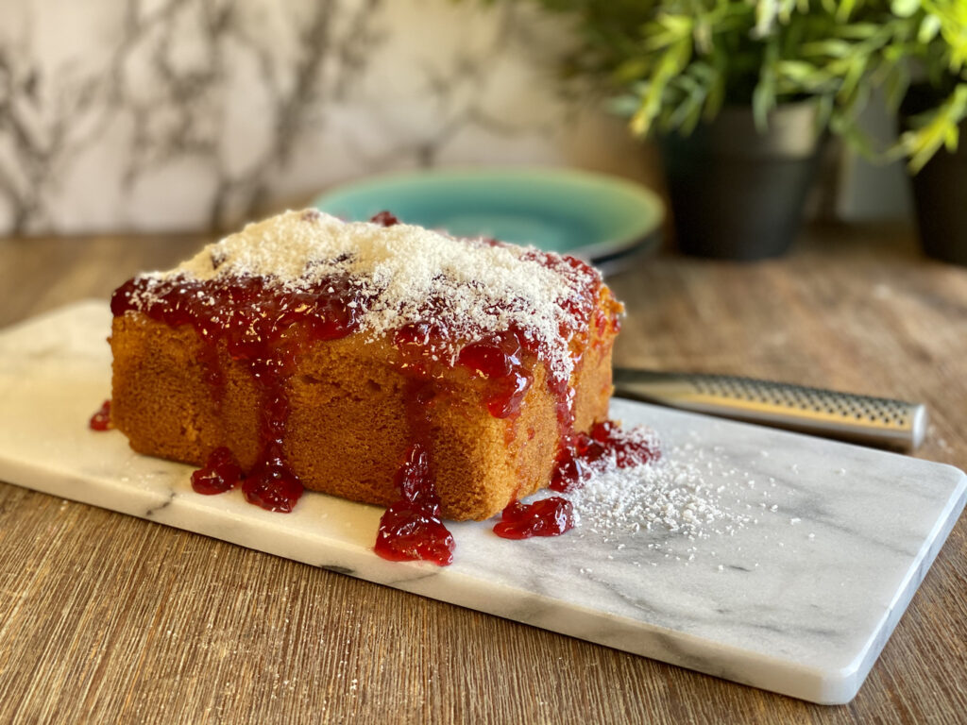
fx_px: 1453
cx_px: 484
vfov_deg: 28.0
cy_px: 362
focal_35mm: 52
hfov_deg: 36.8
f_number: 2
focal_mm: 6
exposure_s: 1/122
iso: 125
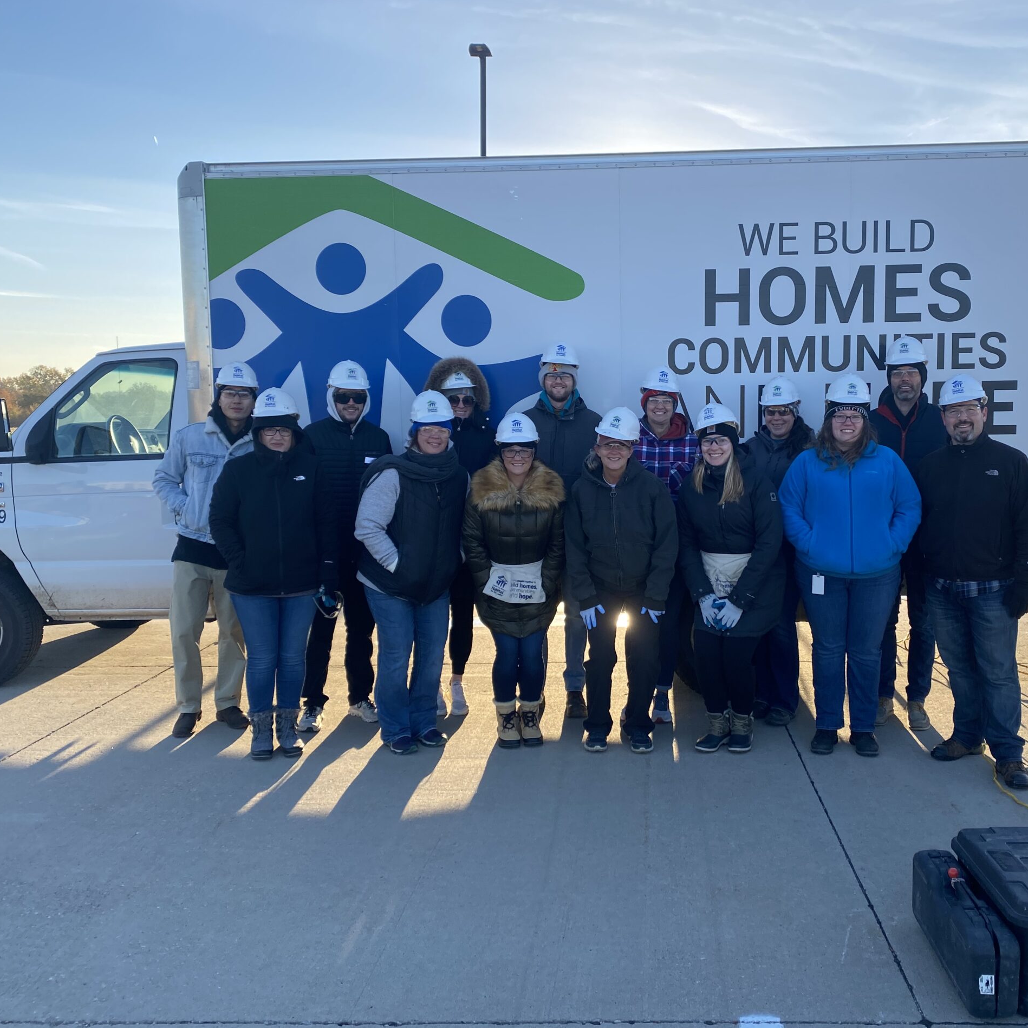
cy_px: 518
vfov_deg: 52.5
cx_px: 610
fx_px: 1042
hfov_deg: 52.2
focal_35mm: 31
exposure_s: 1/738
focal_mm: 4.25
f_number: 1.8
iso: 32
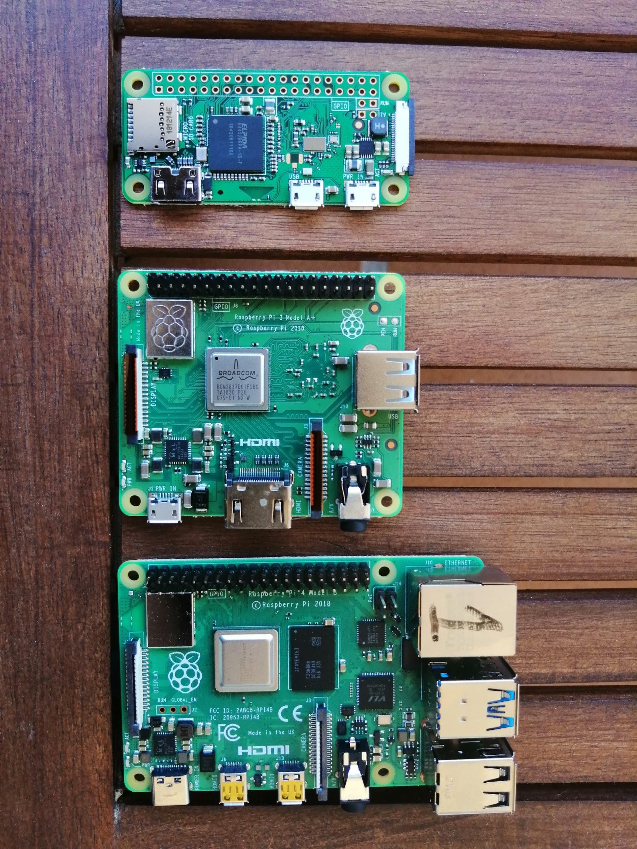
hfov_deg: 53.1
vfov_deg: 67.3
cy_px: 424
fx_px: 638
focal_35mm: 26
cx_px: 318
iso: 64
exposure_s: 1/50
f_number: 1.8
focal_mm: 3.46
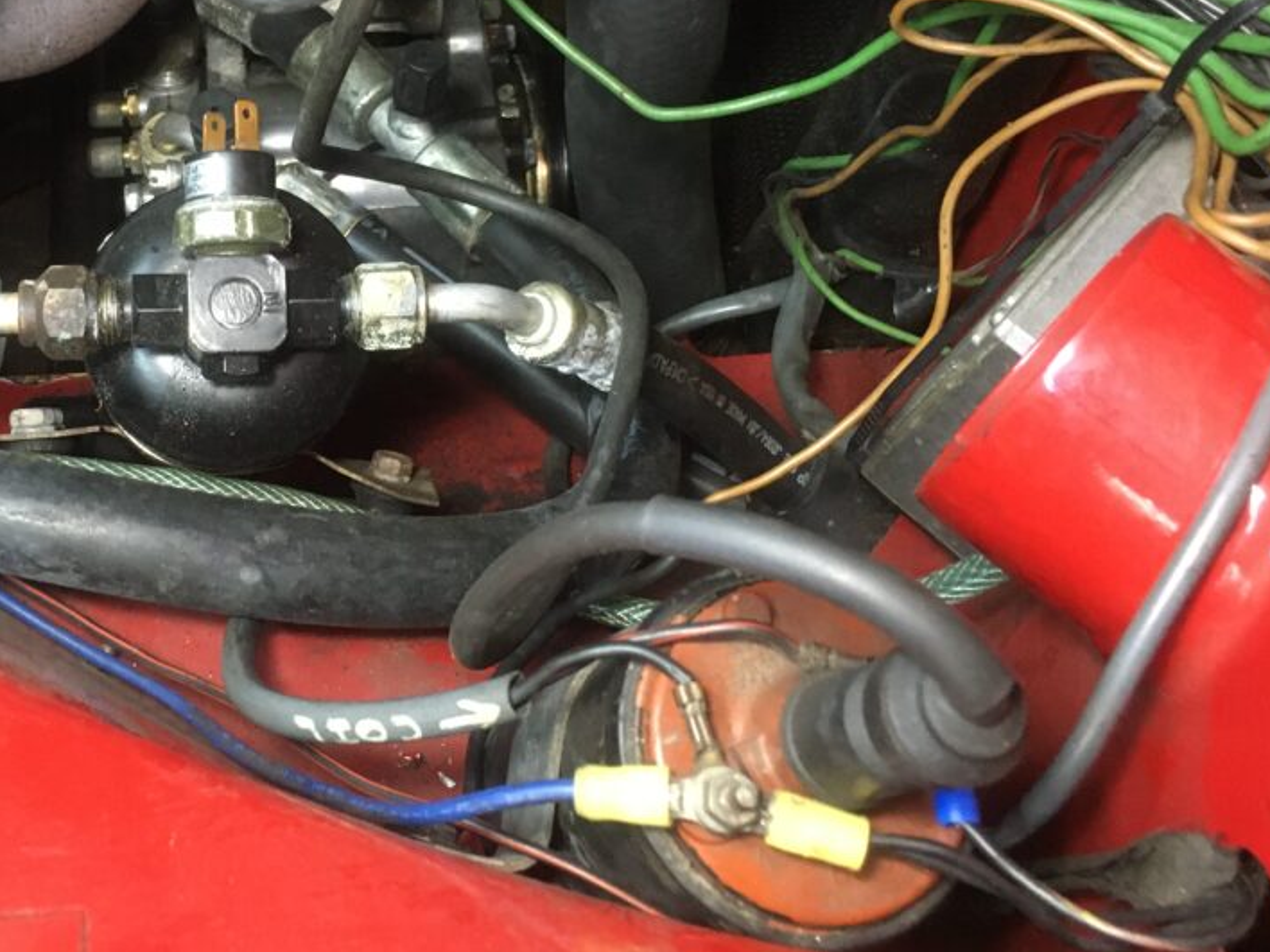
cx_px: 279
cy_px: 290
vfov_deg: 30.6
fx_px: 1724
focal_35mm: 47
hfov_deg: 39.1
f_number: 2.2
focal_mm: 4.15
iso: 200
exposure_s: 1/20
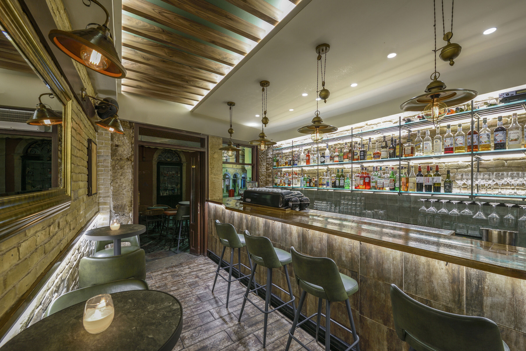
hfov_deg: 104.2
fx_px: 205
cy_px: 176
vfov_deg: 81.3
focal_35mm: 14
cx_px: 263
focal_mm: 14
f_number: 9
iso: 250
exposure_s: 1/1.6
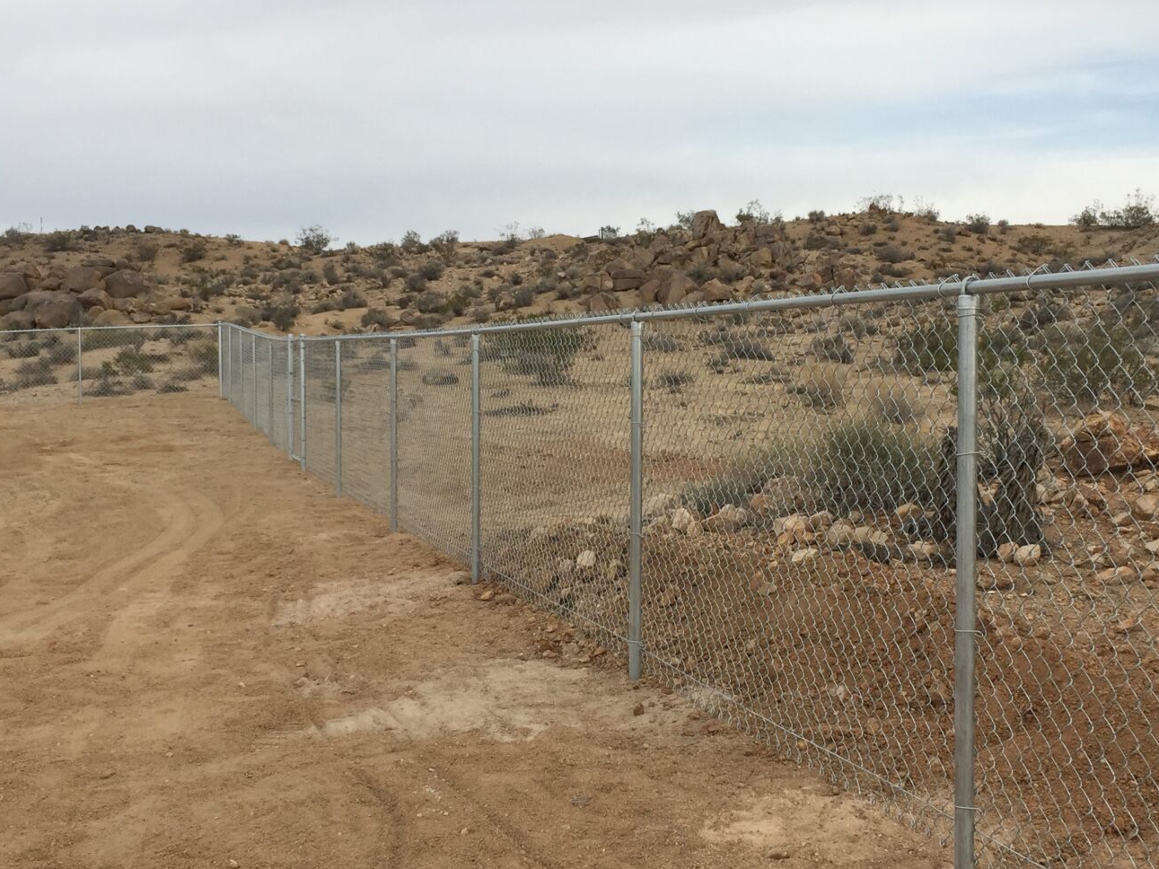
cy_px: 457
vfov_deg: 31.5
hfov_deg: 41.2
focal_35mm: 46
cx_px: 614
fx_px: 1540
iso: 32
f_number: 2.2
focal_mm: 4.15
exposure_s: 1/1041
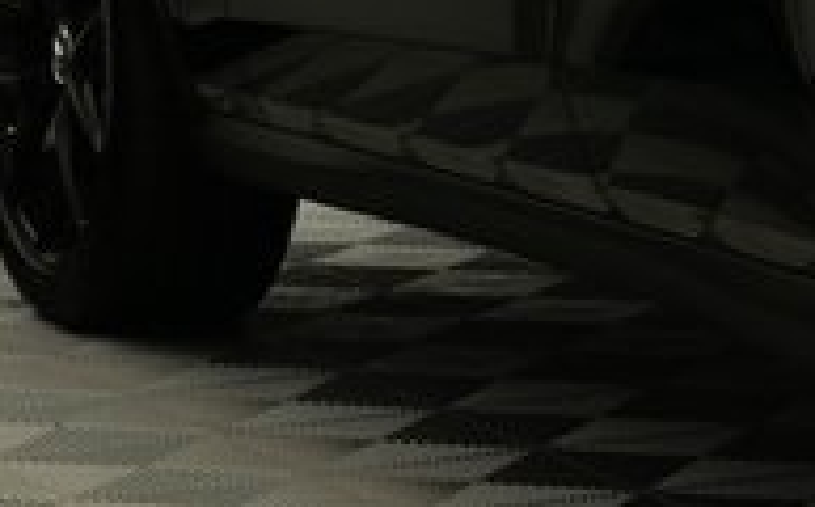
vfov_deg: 5.3
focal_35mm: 248
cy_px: 51
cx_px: 1541
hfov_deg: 8.1
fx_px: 5500
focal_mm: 22
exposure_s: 1/200
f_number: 4.5
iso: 200
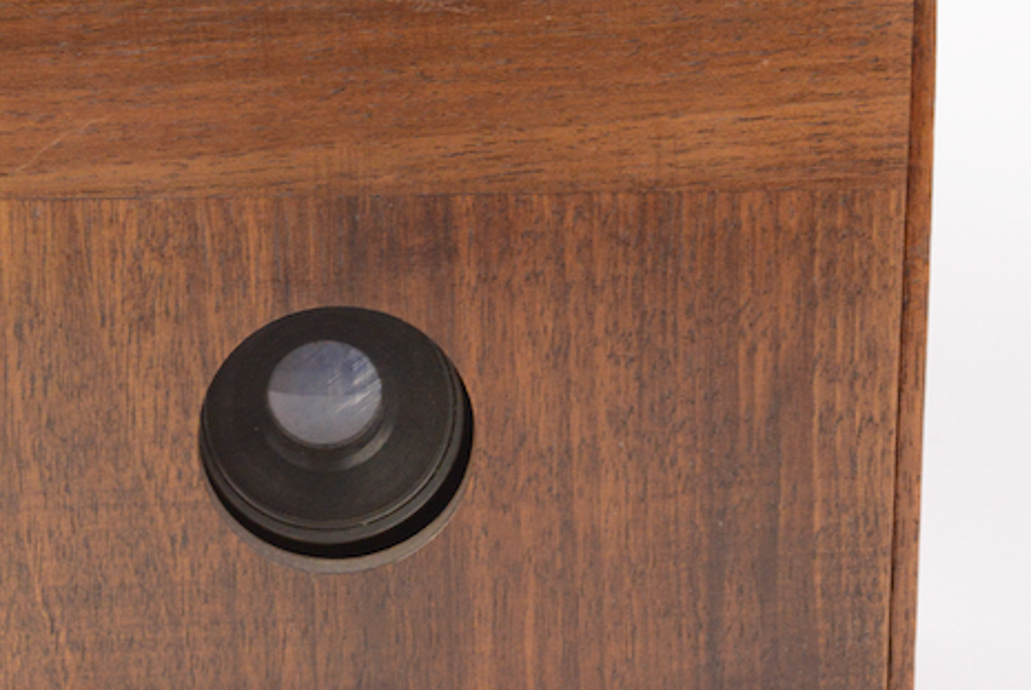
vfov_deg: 8.3
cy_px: 148
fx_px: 4730
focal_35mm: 165
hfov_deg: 12.3
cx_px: 47
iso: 2500
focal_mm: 60
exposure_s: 1/125
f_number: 13
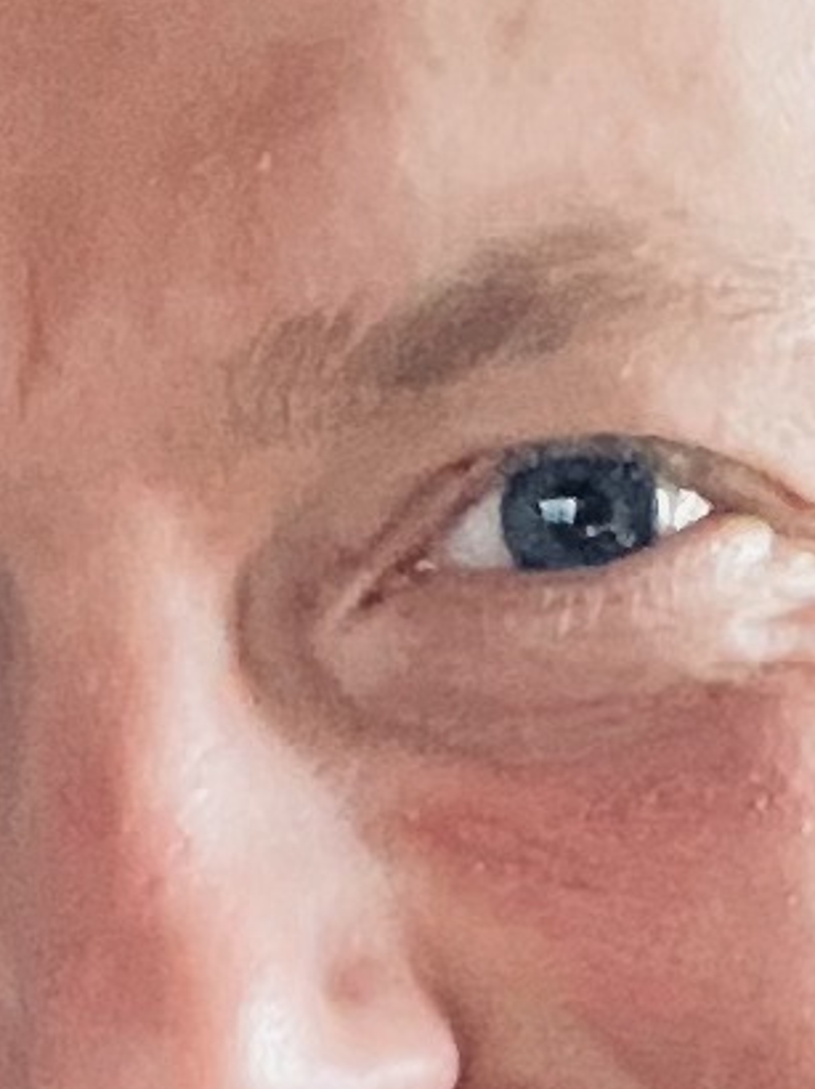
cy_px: 2553
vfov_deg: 8.1
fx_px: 7102
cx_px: 605
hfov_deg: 6.6
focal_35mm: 226
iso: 400
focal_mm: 2.71
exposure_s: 1/38
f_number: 2.2
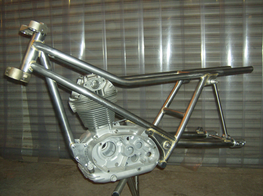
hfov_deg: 49.1
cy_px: 98
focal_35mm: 38
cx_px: 132
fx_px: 288
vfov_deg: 37.6
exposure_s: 1/66.6
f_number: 2.9
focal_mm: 6.4
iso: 200
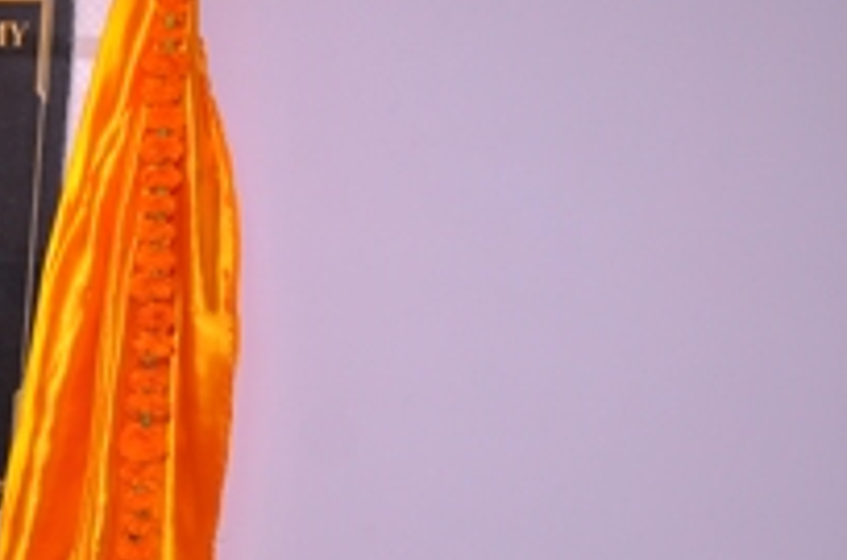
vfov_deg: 16.8
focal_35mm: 81
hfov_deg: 23.2
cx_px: -149
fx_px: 1901
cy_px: 328
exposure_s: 1/60
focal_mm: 22
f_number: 5
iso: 400
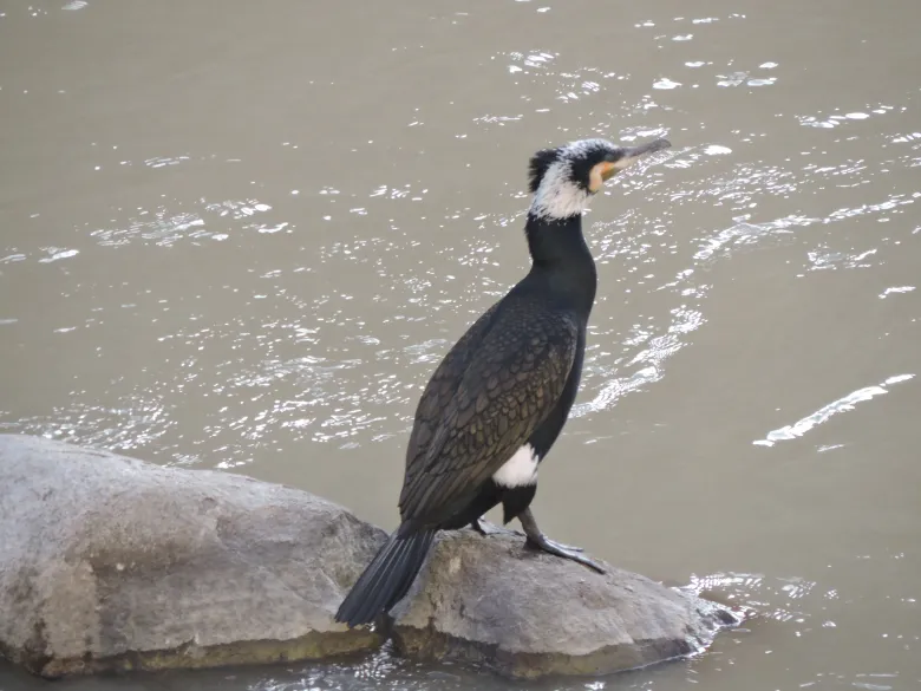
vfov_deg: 1.9
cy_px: 346
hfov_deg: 2.5
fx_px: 21285
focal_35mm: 800
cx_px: 460
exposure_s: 1/320
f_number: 5.2
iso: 400
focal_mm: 142.7
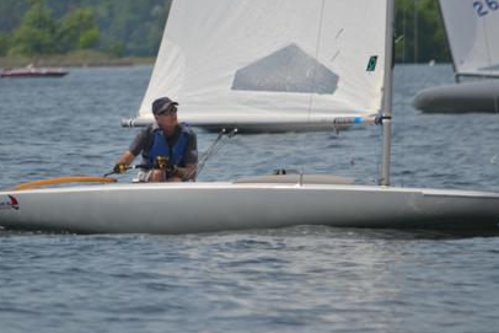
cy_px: 115
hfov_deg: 3.4
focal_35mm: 610
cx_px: 221
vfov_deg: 2.3
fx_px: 8458
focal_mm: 300
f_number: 5.6
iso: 100
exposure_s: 1/320
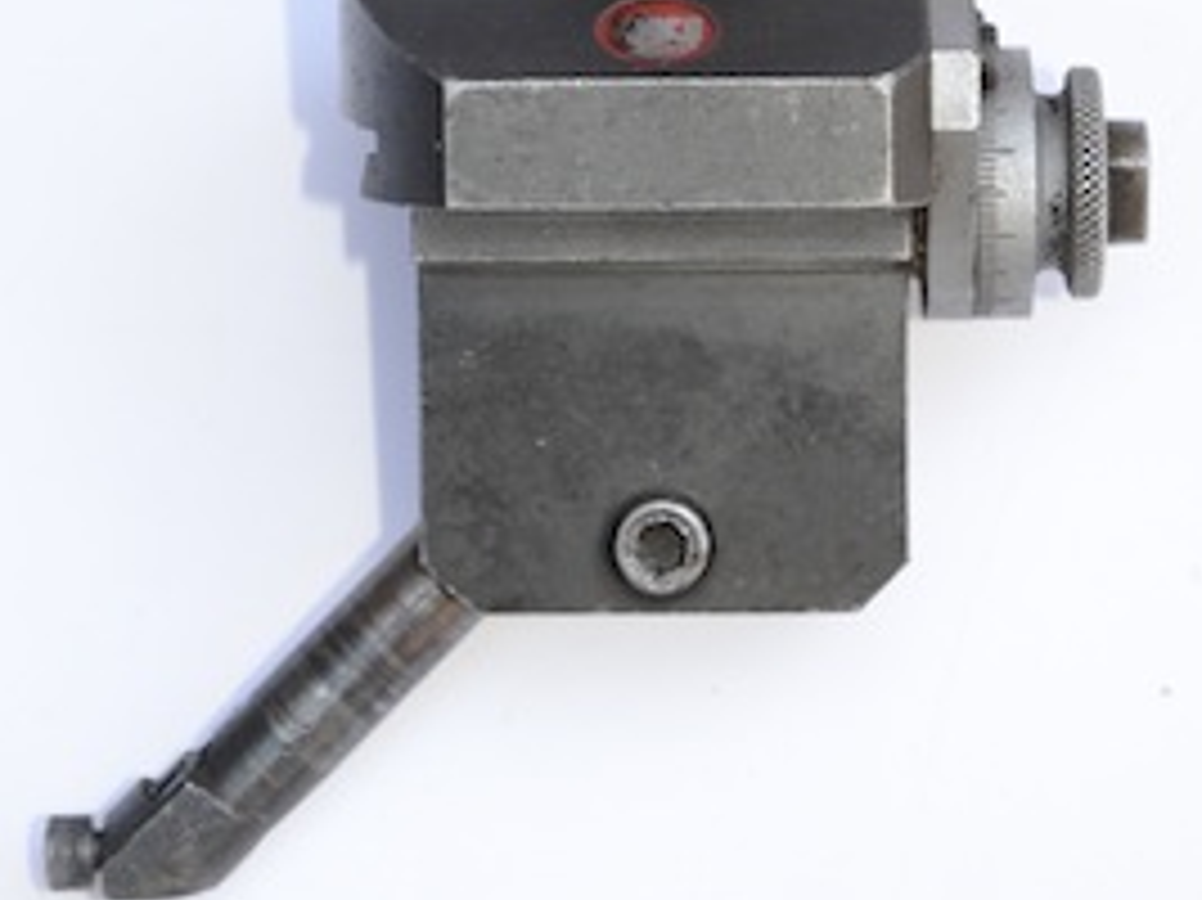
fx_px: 6481
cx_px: 599
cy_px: 76
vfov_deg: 7.9
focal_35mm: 187
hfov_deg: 10.6
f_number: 10
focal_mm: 85
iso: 640
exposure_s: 1/80
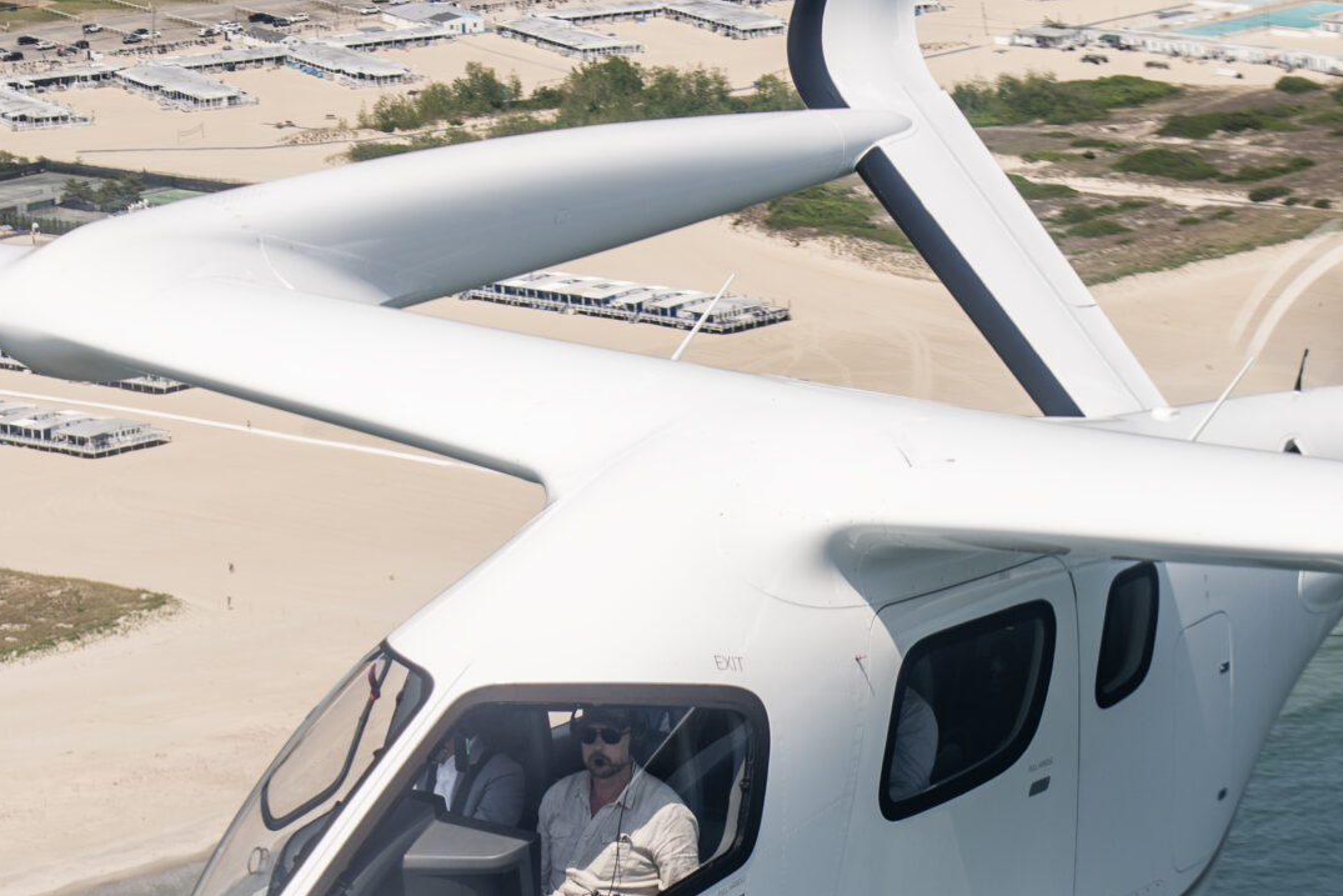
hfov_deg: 8.2
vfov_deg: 5.5
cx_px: 1011
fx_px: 9327
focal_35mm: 250
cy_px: 745
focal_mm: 105
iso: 50
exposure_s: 1/320
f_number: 6.3
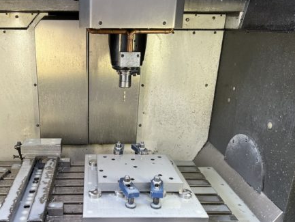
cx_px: 95
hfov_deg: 50.3
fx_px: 307
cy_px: 128
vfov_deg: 39.6
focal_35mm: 36
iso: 125
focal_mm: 5.7
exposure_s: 1/100
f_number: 1.5
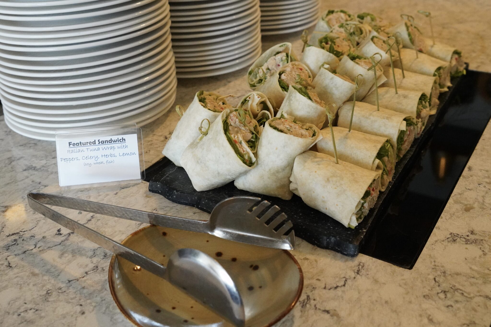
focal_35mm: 30
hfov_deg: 61.9
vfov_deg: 43.6
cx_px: 246
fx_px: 409
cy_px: 164
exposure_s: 1/320
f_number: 5.6
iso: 8000
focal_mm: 30
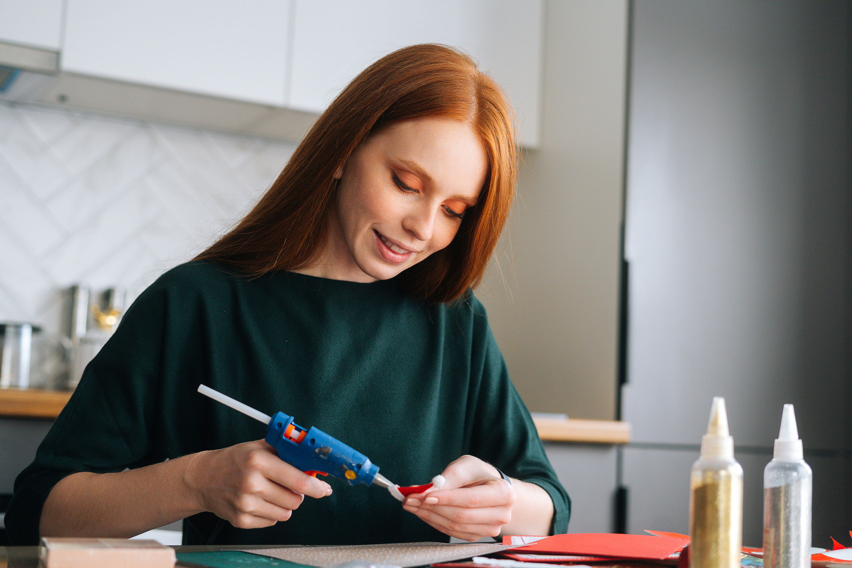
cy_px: 284
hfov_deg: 39.6
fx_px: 1183
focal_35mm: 50
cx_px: 426
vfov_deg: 27.0
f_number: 2.8
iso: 500
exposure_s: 1/125
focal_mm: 50
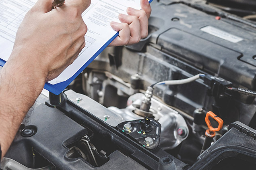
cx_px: 118
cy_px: 32
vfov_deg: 15.3
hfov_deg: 22.9
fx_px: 633
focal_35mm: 89
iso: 320
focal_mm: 31.5
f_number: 3.6
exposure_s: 1/500
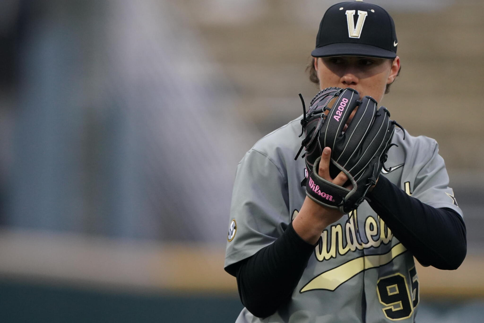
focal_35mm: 900
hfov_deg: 2.3
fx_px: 12101
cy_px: 162
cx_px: 242
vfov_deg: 1.5
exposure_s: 1/1000
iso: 3200
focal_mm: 600
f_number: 4
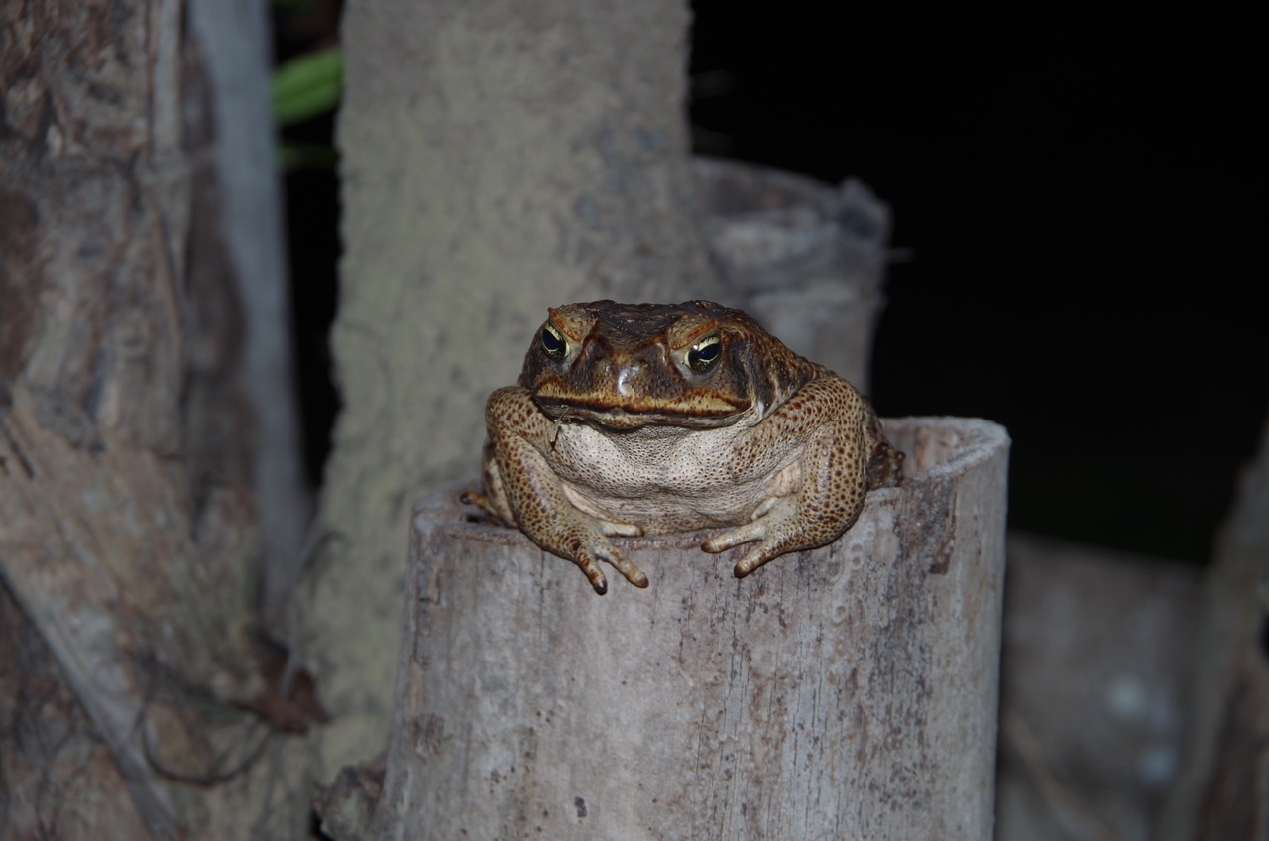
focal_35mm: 202
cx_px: 634
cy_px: 420
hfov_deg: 10.2
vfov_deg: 6.8
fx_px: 7106
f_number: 5.6
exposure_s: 1/80
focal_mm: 135
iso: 100
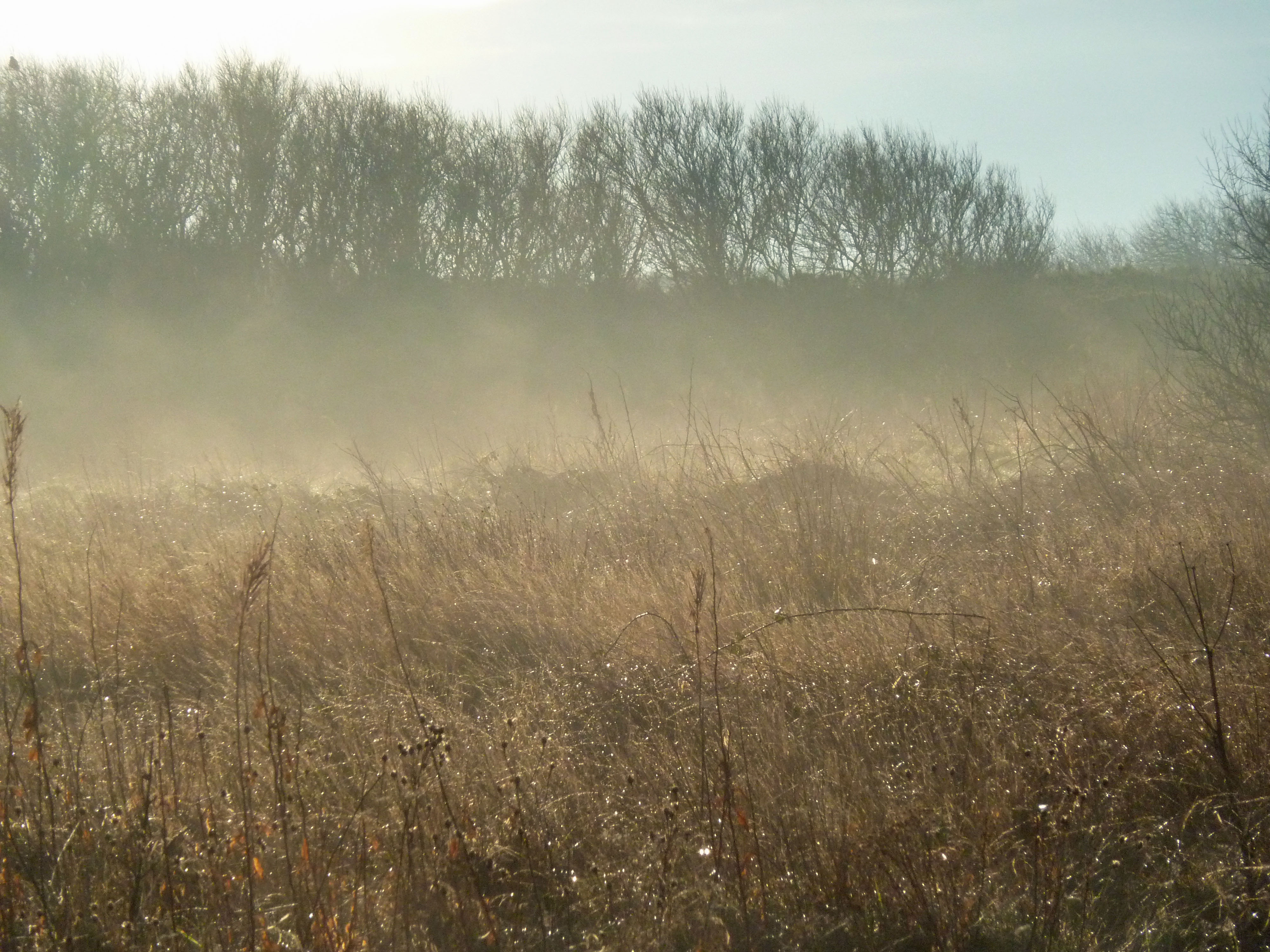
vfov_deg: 6.6
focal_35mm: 225
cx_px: 635
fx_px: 8255
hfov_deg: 8.8
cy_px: 476
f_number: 6.3
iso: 400
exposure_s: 1/1300
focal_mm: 37
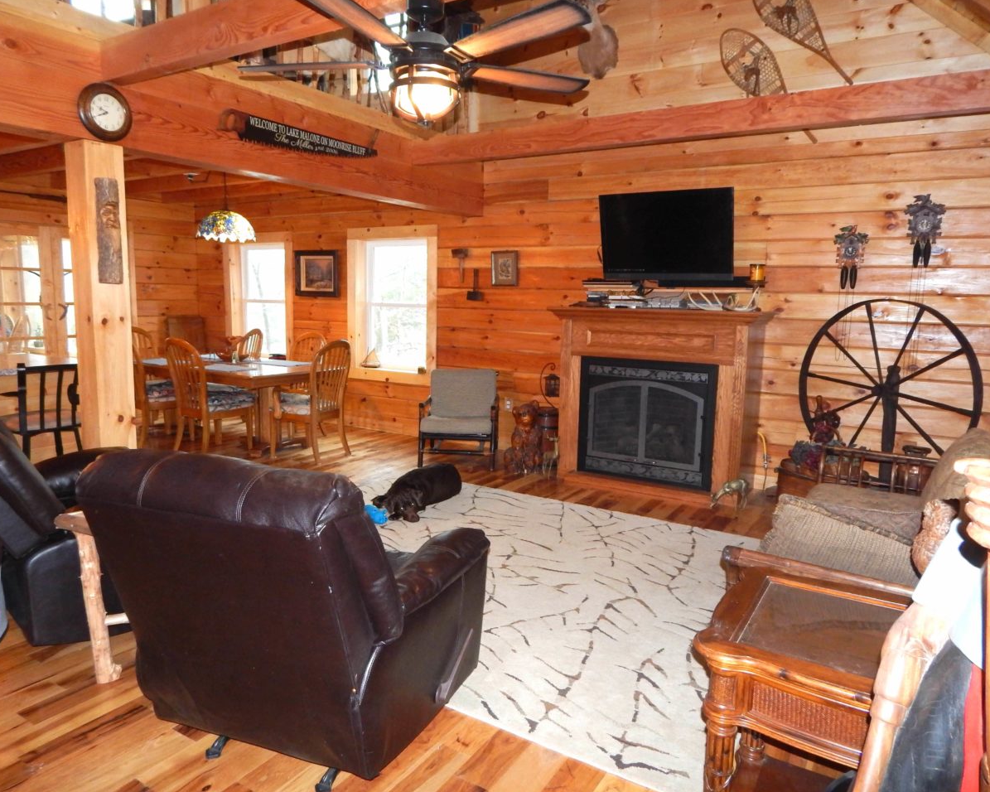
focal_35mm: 23
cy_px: 395
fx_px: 674
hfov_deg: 72.6
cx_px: 494
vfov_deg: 60.9
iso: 360
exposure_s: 1/30
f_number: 3
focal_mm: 4
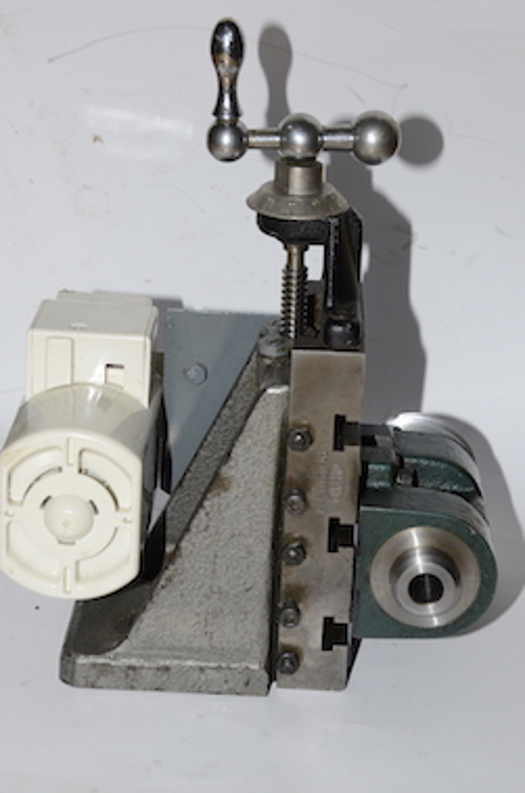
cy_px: 377
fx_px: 1846
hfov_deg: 16.2
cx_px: 245
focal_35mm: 84
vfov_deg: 24.2
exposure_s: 1/60
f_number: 11
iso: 640
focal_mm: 52
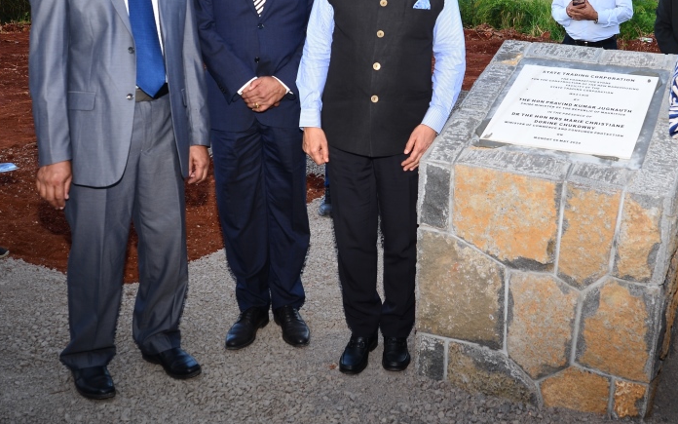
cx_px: 486
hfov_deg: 52.3
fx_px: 665
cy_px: 154
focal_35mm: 36
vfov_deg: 35.1
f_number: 4.5
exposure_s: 1/200
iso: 200
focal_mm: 24
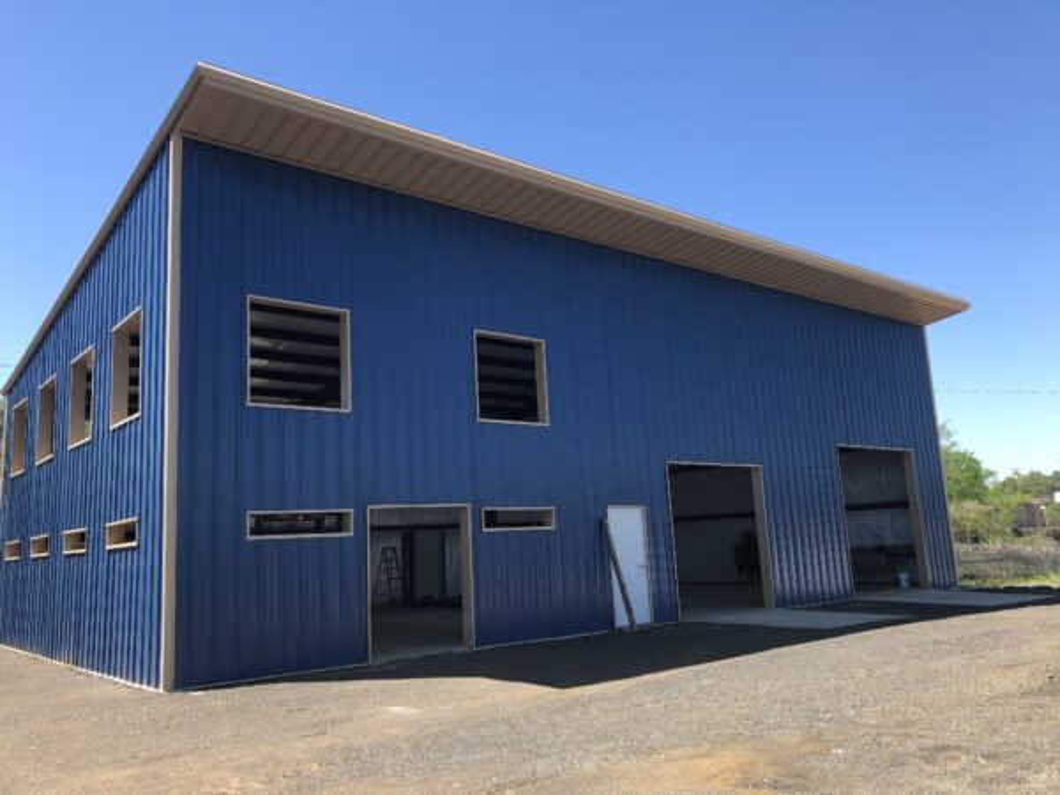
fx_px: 857
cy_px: 398
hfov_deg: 63.4
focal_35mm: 28
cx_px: 530
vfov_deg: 49.7
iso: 20
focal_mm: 3.99
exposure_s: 1/639
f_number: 1.8
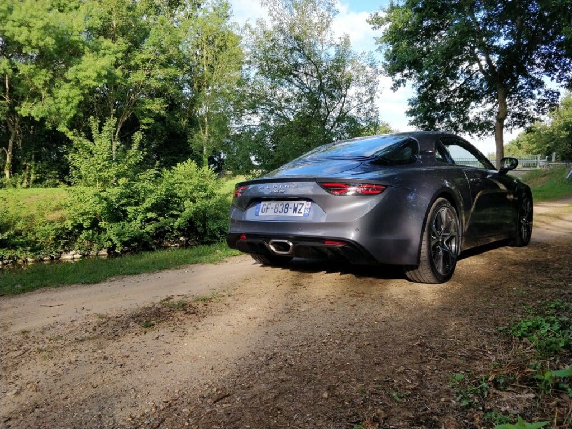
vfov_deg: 56.8
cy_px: 214
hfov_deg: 71.6
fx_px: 397
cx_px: 286
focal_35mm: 24
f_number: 1.7
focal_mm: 4.1
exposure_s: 1/671
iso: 320
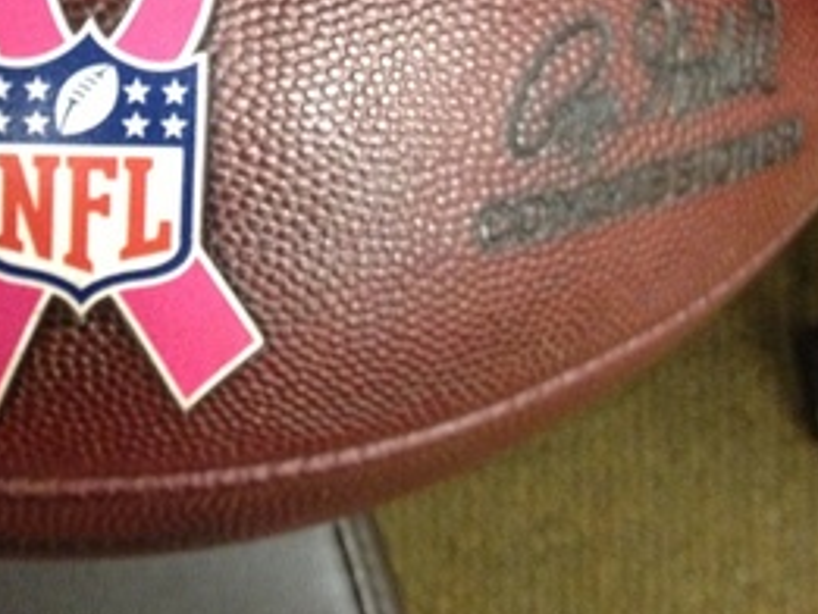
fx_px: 1773
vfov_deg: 19.2
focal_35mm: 75
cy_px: 38
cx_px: 56
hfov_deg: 25.1
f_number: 2.4
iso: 400
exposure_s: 1/17
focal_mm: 4.28
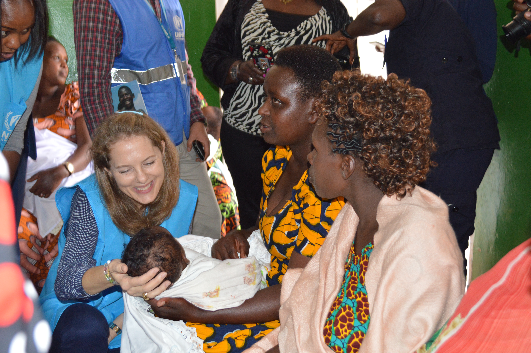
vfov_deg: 29.8
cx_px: 266
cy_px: 176
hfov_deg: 43.6
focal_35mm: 45
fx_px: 663
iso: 1000
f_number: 4.5
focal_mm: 30
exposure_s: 1/60
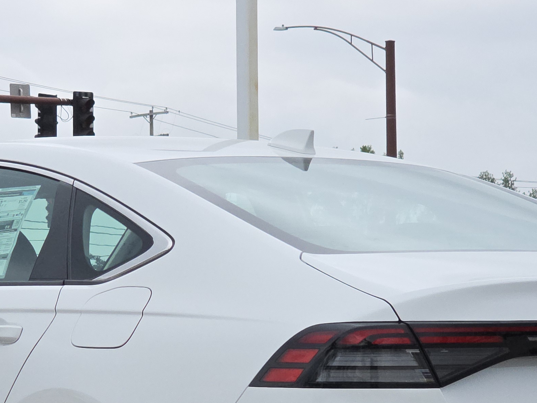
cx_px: 177
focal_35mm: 175
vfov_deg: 8.5
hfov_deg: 11.3
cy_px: 373
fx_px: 2715
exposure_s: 1/1994
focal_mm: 7.9
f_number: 2.4
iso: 50
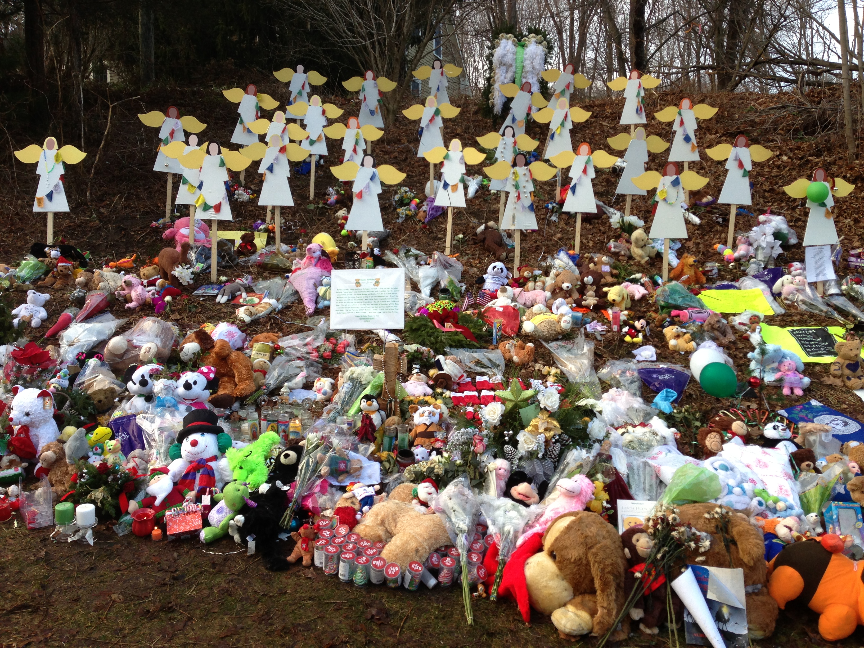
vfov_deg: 42.9
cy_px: 324
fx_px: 824
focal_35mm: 33
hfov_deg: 55.4
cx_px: 432
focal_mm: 4.13
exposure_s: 1/162
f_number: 2.4
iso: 64
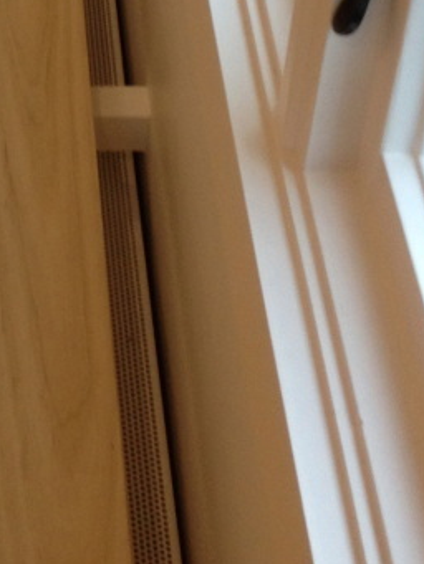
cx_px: -149
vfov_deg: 15.6
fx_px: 2008
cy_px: -36
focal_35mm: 123
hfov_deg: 11.7
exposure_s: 1/20
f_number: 2.4
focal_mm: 4.28
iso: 80
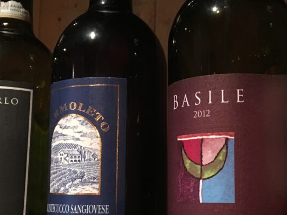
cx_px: 180
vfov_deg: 26.1
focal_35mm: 56
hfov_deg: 34.2
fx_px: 465
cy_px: 129
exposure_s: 1/15
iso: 250
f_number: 2.2
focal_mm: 4.15
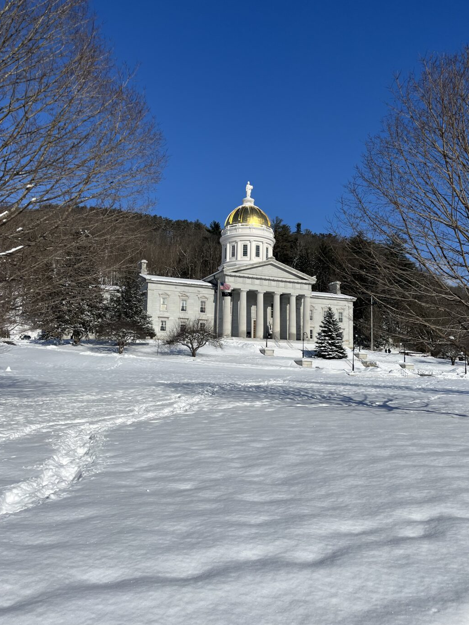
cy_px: 311
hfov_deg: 48.2
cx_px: 256
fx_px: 524
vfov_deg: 61.7
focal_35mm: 29
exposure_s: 1/10870
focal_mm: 5.1
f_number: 1.6
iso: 50
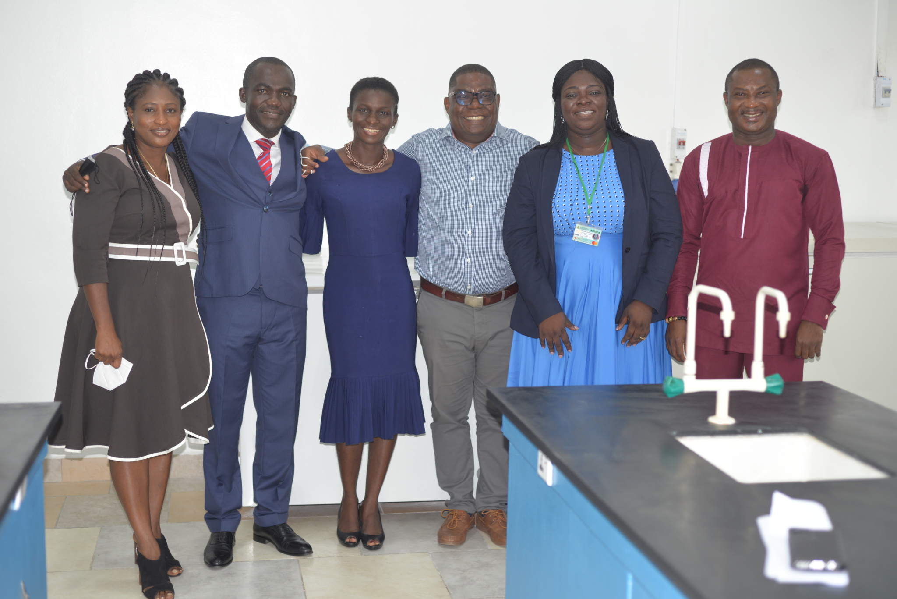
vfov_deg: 27.0
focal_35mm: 50
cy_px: 300
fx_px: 1246
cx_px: 448
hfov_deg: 39.6
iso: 400
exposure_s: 1/80
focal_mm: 50
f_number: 2.8
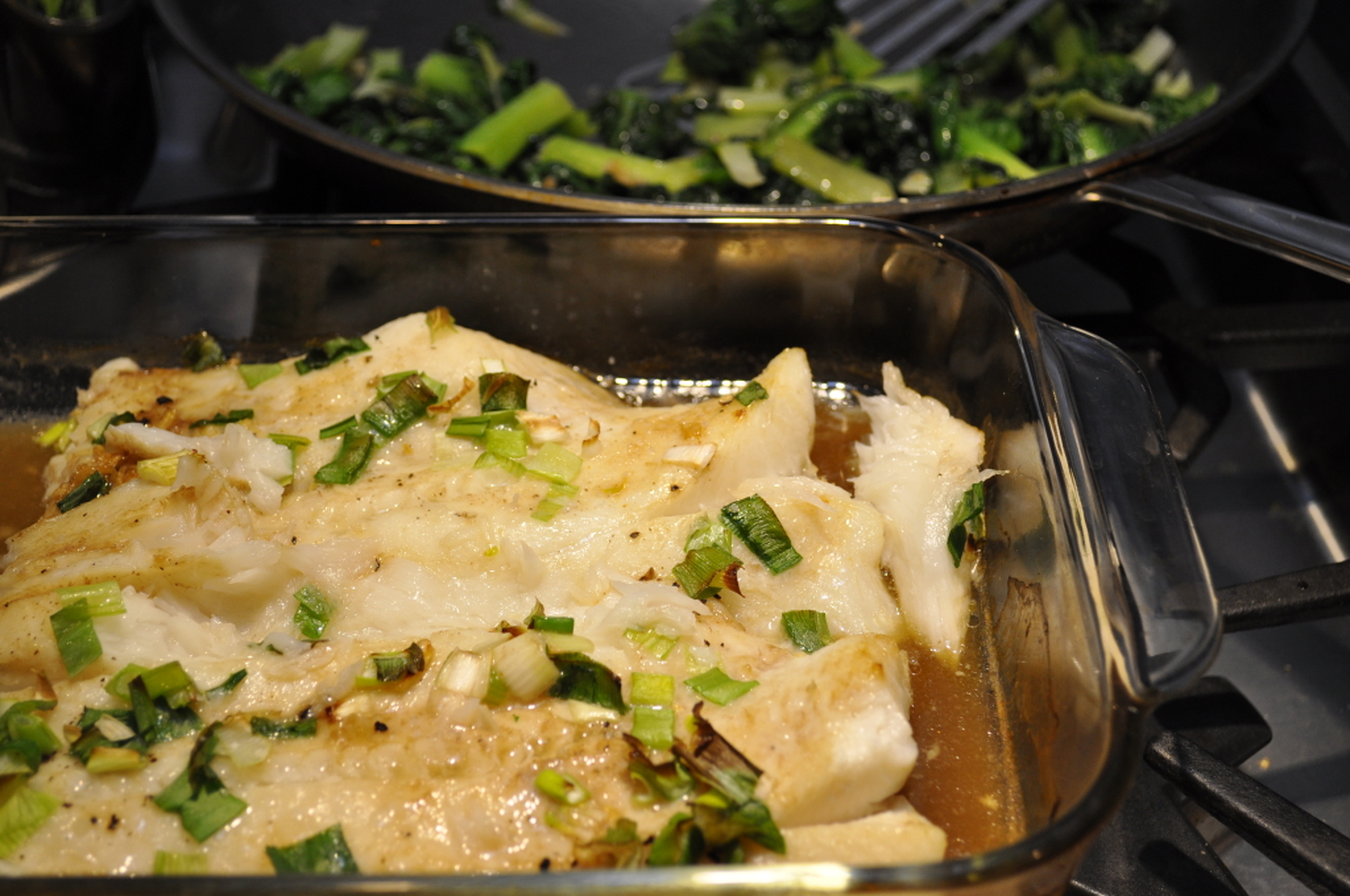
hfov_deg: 35.1
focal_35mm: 57
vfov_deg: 23.7
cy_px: 448
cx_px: 675
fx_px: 2135
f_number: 5
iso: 450
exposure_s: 1/60
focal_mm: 38
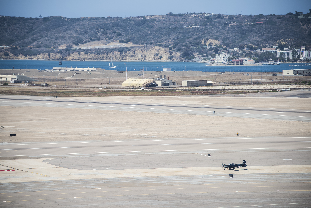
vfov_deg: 7.6
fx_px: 1555
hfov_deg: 11.4
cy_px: 104
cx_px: 156
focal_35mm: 180
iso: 100
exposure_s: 1/500
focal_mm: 180
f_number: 5.6
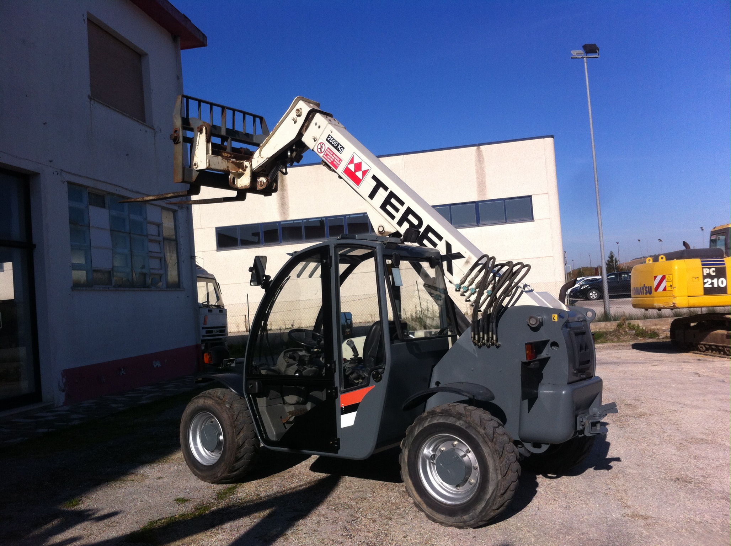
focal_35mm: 35
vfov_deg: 40.6
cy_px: 273
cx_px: 366
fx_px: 738
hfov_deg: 52.7
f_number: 2.8
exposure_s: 1/2155
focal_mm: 3.85
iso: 80
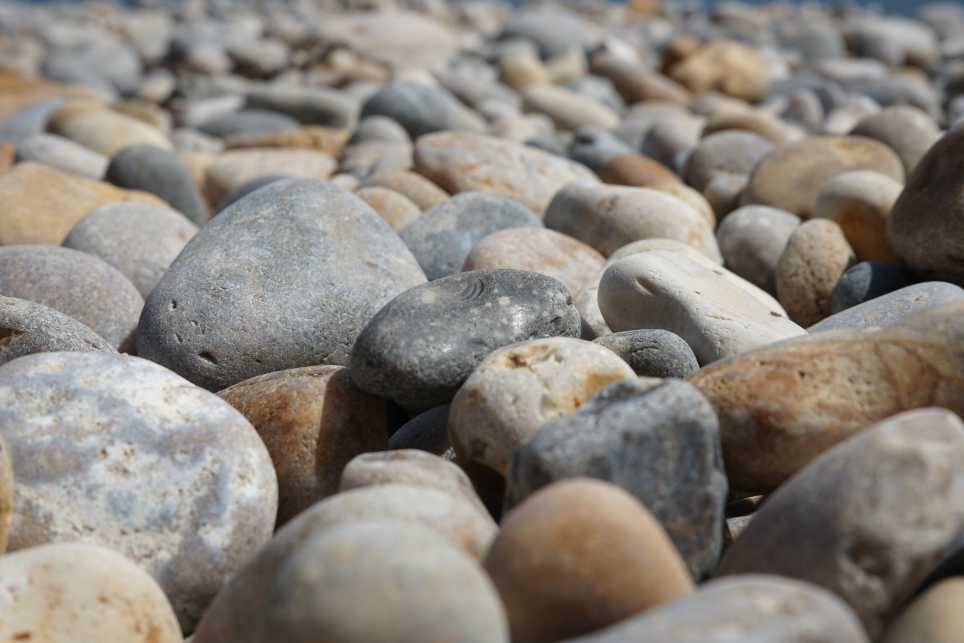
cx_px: 486
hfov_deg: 42.7
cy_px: 298
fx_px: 1232
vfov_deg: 29.2
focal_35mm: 46
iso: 100
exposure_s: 1/250
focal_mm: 40
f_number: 11
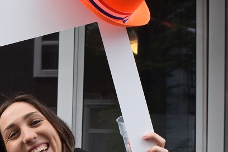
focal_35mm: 97
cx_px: -23
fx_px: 614
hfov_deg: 20.1
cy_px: 138
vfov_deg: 14.0
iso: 400
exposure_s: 1/160
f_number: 6.3
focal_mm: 22
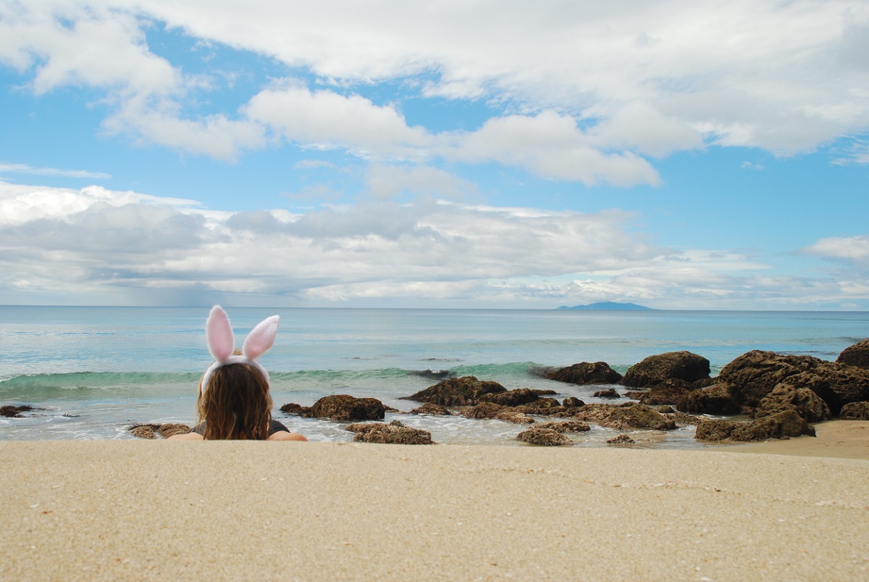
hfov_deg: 53.1
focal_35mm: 36
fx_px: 870
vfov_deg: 37.0
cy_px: 291
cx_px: 434
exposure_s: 1/200
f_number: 10
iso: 100
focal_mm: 24
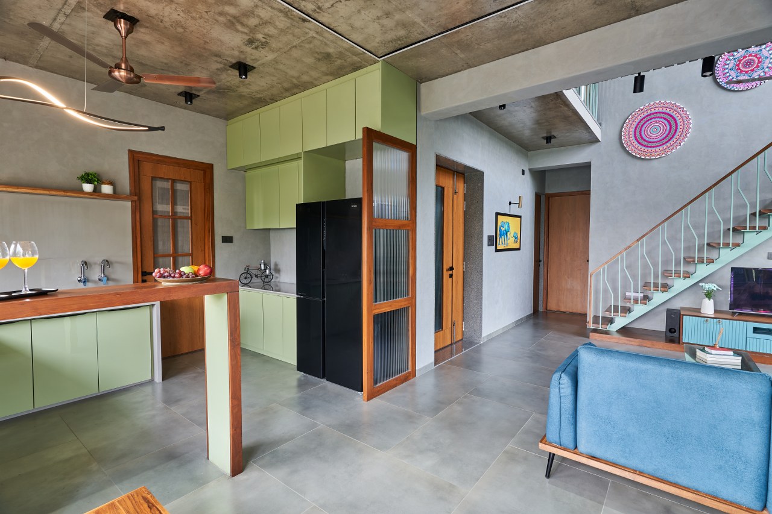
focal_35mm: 17
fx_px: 364
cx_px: 386
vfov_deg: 70.4
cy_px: 257
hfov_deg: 93.3
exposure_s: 2
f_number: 8
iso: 160
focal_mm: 17
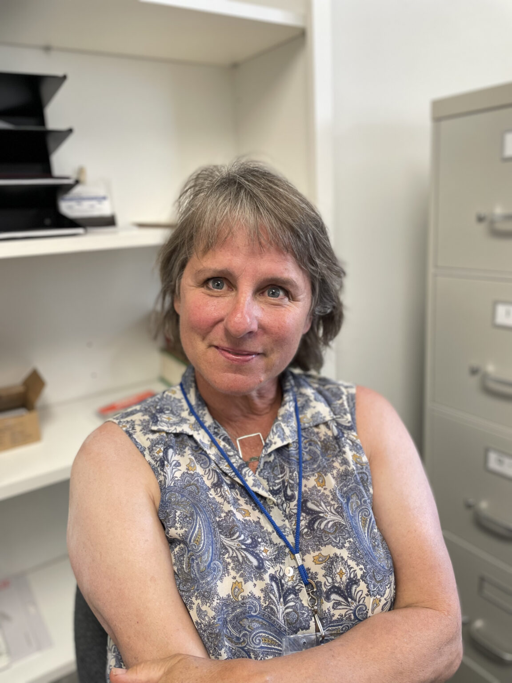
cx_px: 256
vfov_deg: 67.3
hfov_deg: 53.1
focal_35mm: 26
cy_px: 342
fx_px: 513
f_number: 1.6
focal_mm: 4.2
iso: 80
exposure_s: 1/60
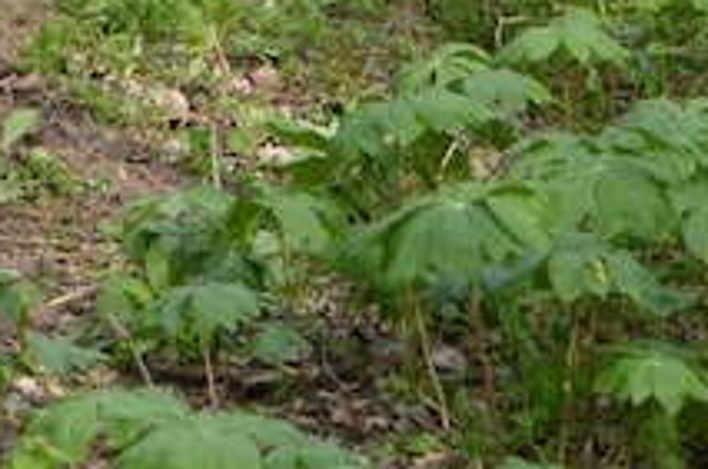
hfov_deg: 6.6
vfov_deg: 4.4
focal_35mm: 310
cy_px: -349
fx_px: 6081
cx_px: -435
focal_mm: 55
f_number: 4.5
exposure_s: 1/400
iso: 320
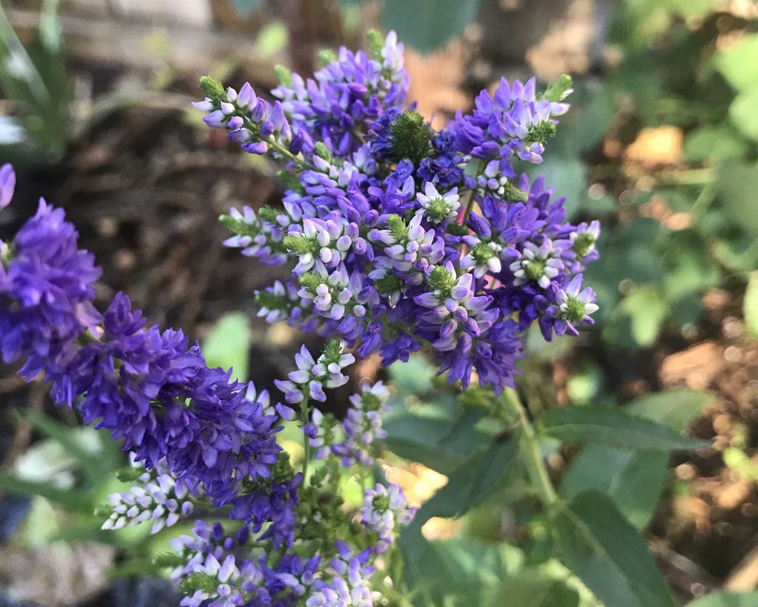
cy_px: 300
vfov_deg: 40.1
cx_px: 384
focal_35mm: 37
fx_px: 830
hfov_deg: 49.1
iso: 25
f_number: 1.8
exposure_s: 1/40
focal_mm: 3.99
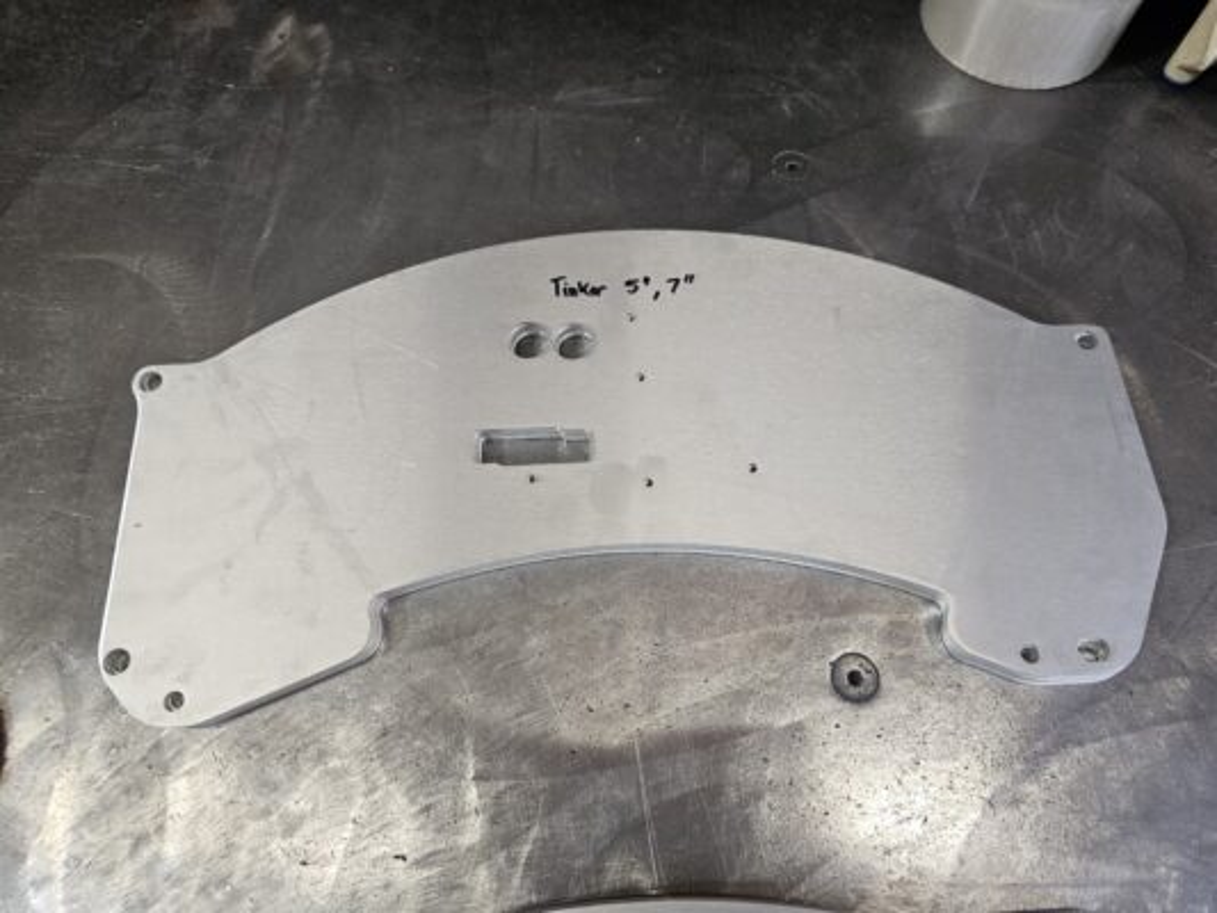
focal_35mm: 23
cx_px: 608
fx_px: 809
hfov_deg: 73.9
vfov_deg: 58.9
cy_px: 456
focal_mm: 6.3
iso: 100
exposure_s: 1/120
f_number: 1.7
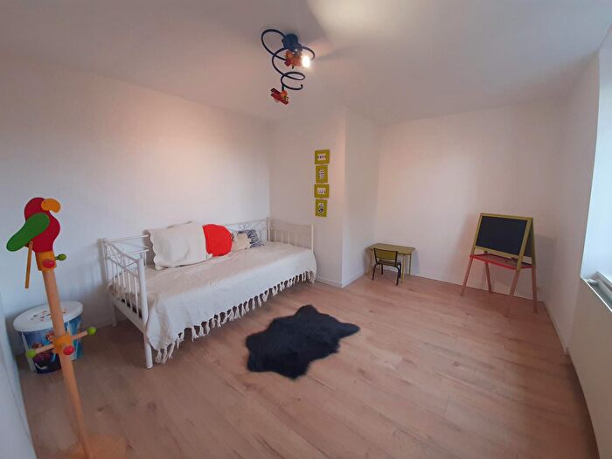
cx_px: 306
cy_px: 230
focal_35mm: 13
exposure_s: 1/50
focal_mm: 1.42
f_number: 2.2
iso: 80
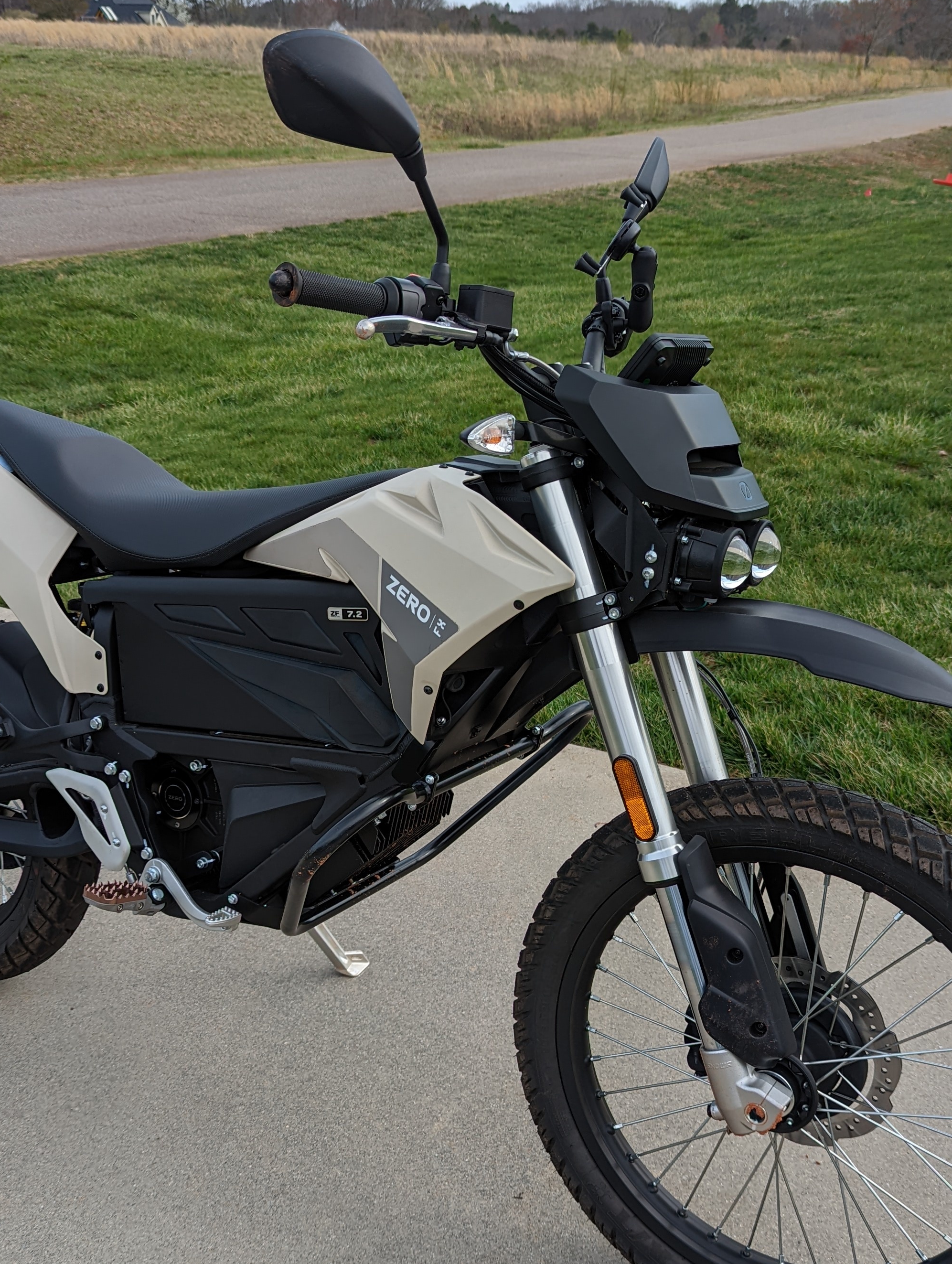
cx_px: 446
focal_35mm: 37
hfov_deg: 38.7
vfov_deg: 50.1
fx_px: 1353
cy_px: 662
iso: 43
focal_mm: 6.81
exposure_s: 1/1205
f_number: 1.85
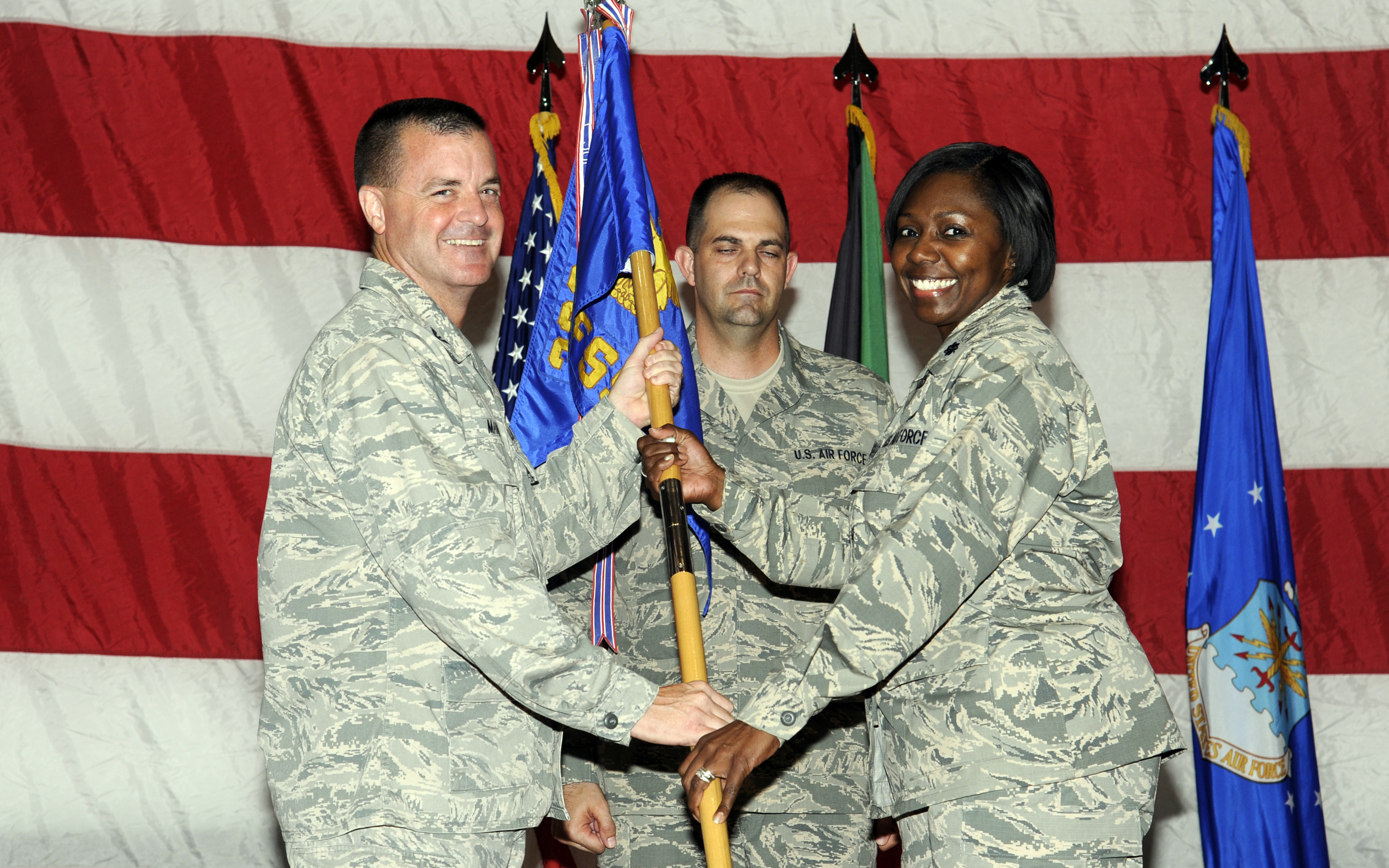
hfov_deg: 26.8
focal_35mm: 77
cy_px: 407
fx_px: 2915
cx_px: 695
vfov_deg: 16.9
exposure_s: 1/60
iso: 500
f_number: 6.3
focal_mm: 75
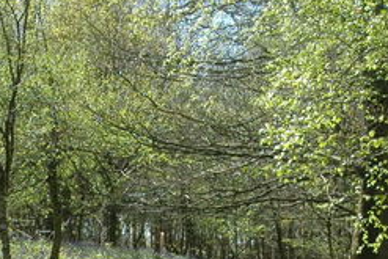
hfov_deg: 13.3
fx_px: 1650
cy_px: 287
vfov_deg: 8.9
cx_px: 50
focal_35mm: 153
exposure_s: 1/250
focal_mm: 28
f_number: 8
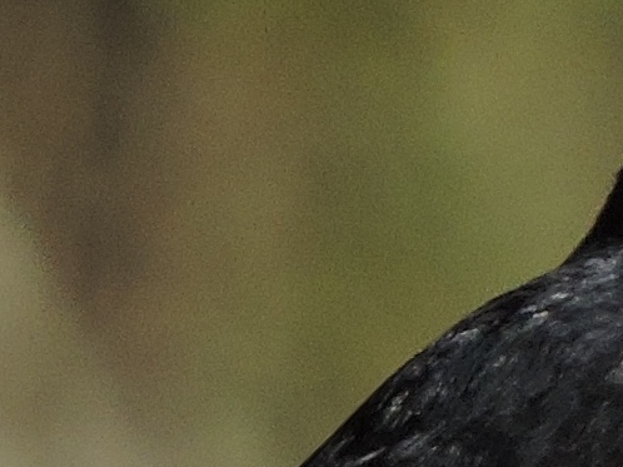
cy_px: 566
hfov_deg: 0.7
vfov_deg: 0.5
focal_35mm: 2980
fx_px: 53607
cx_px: 319
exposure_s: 1/320
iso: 100
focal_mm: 161.2
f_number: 5.6
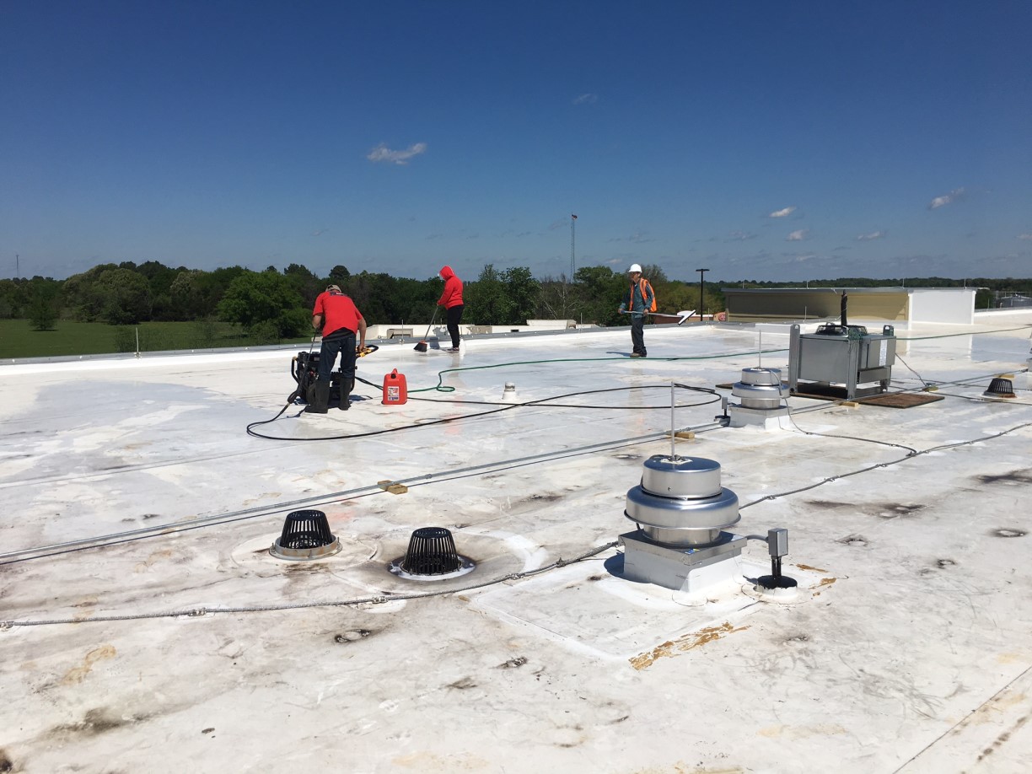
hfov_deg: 61.7
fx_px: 865
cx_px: 516
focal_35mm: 29
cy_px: 387
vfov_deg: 48.2
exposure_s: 1/4808
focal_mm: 4.15
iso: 25
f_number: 2.2
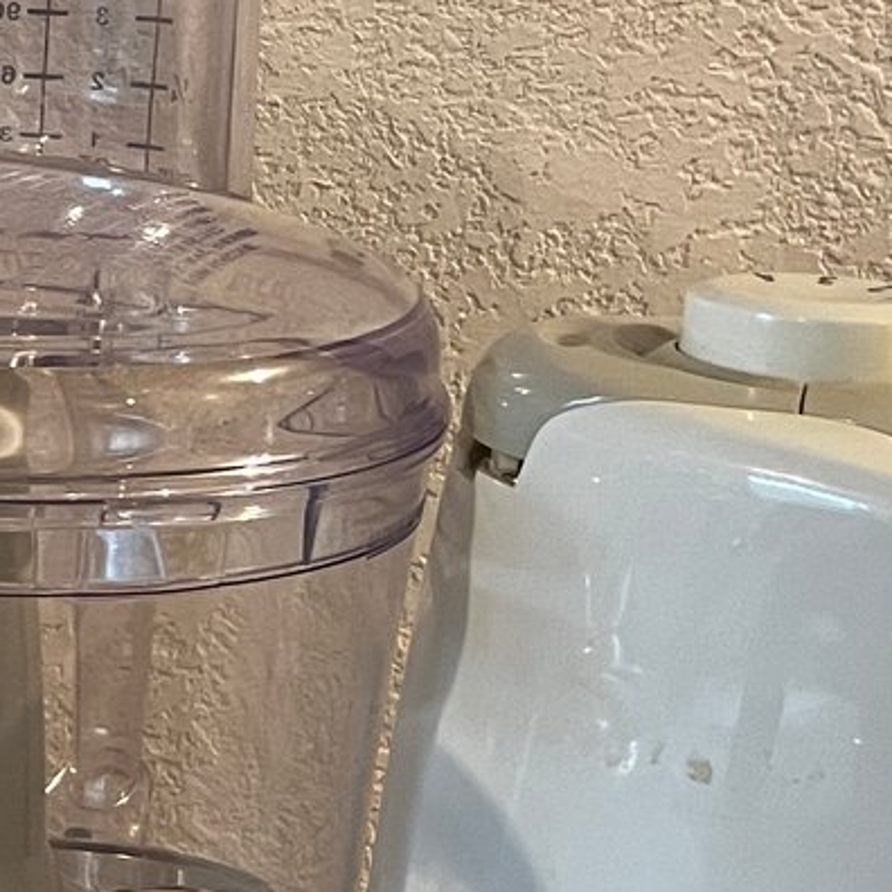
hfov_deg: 13.4
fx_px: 3382
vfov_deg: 15.0
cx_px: -748
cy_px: 354
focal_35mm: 116
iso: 320
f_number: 1.6
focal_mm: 5.1
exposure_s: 1/60
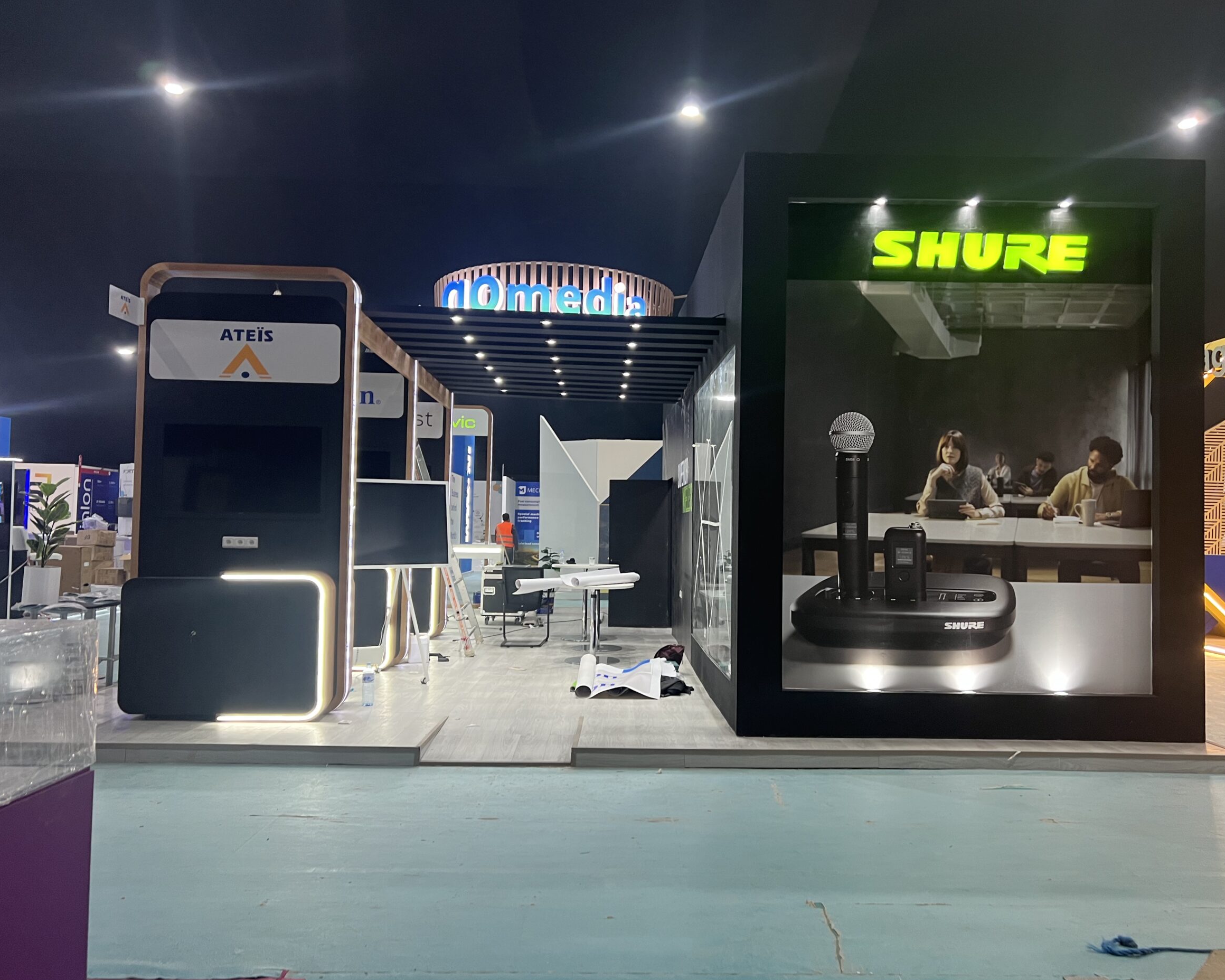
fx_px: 1015
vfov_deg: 51.5
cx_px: 641
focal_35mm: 28
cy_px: 497
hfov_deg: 62.2
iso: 100
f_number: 1.5
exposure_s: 1/50
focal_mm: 5.7
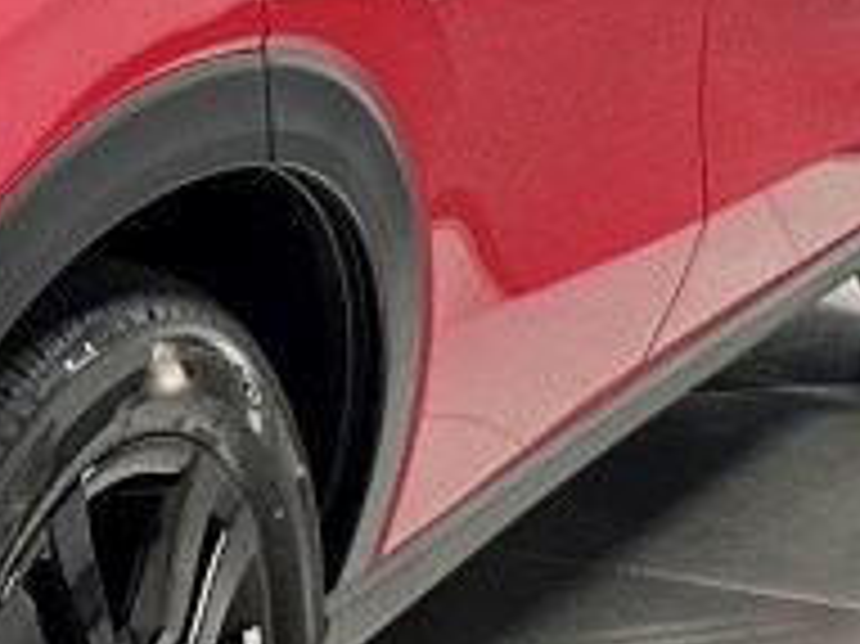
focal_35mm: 129
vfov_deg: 11.5
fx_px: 3203
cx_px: -648
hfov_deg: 13.8
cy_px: 194
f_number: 1.78
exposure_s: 1/60
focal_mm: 6.86
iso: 400
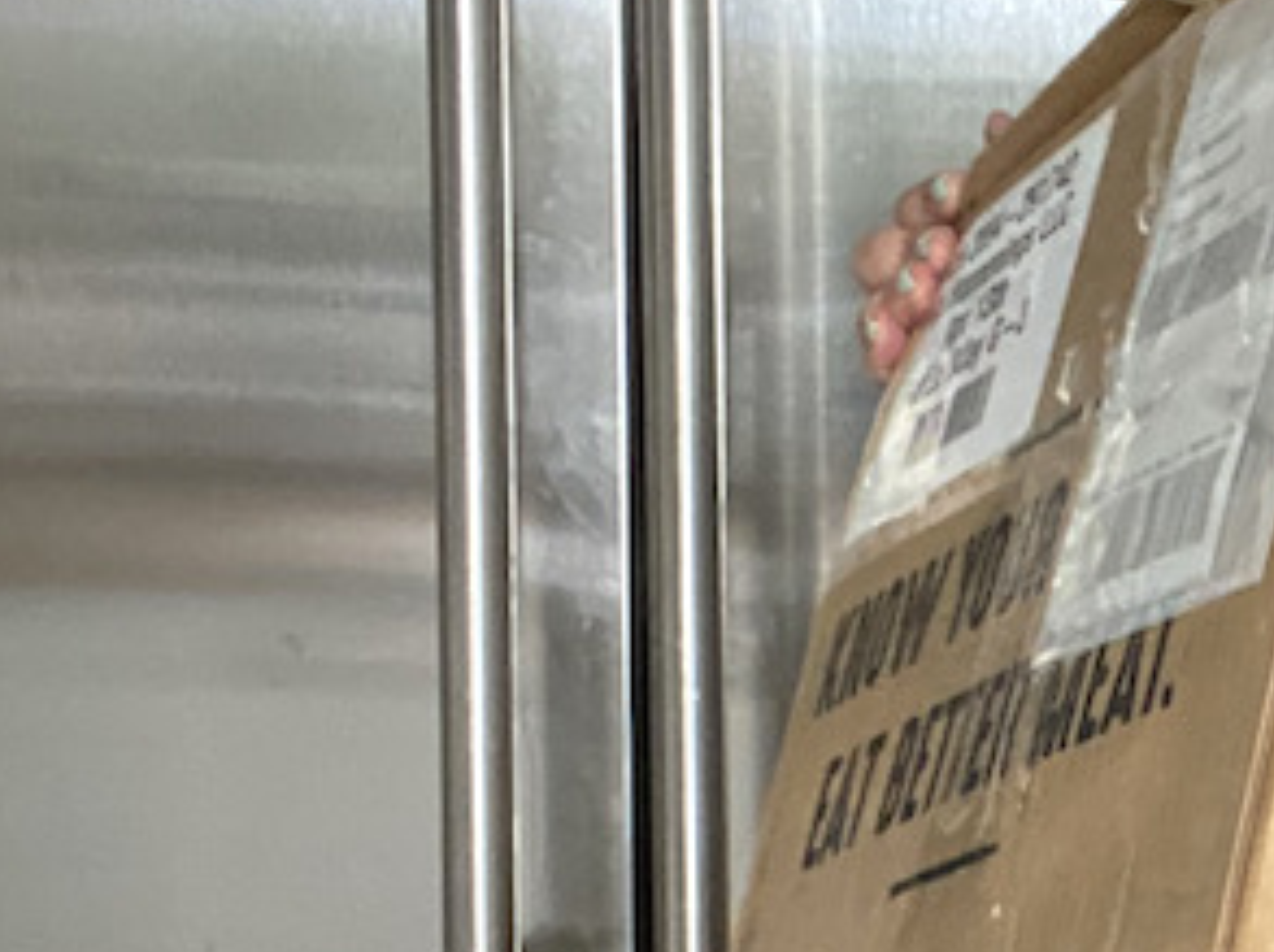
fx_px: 3860
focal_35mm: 105
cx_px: 1783
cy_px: 978
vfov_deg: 13.8
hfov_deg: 17.3
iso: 400
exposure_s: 1/35
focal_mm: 2.71
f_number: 2.2
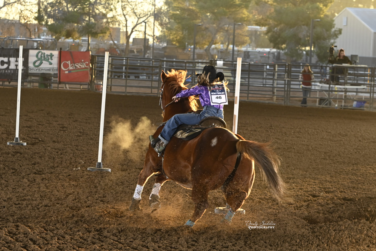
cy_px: 126
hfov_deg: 13.4
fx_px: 1598
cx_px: 188
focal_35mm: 153
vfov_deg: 9.0
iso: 1000
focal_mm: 102
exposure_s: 1/250
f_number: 8
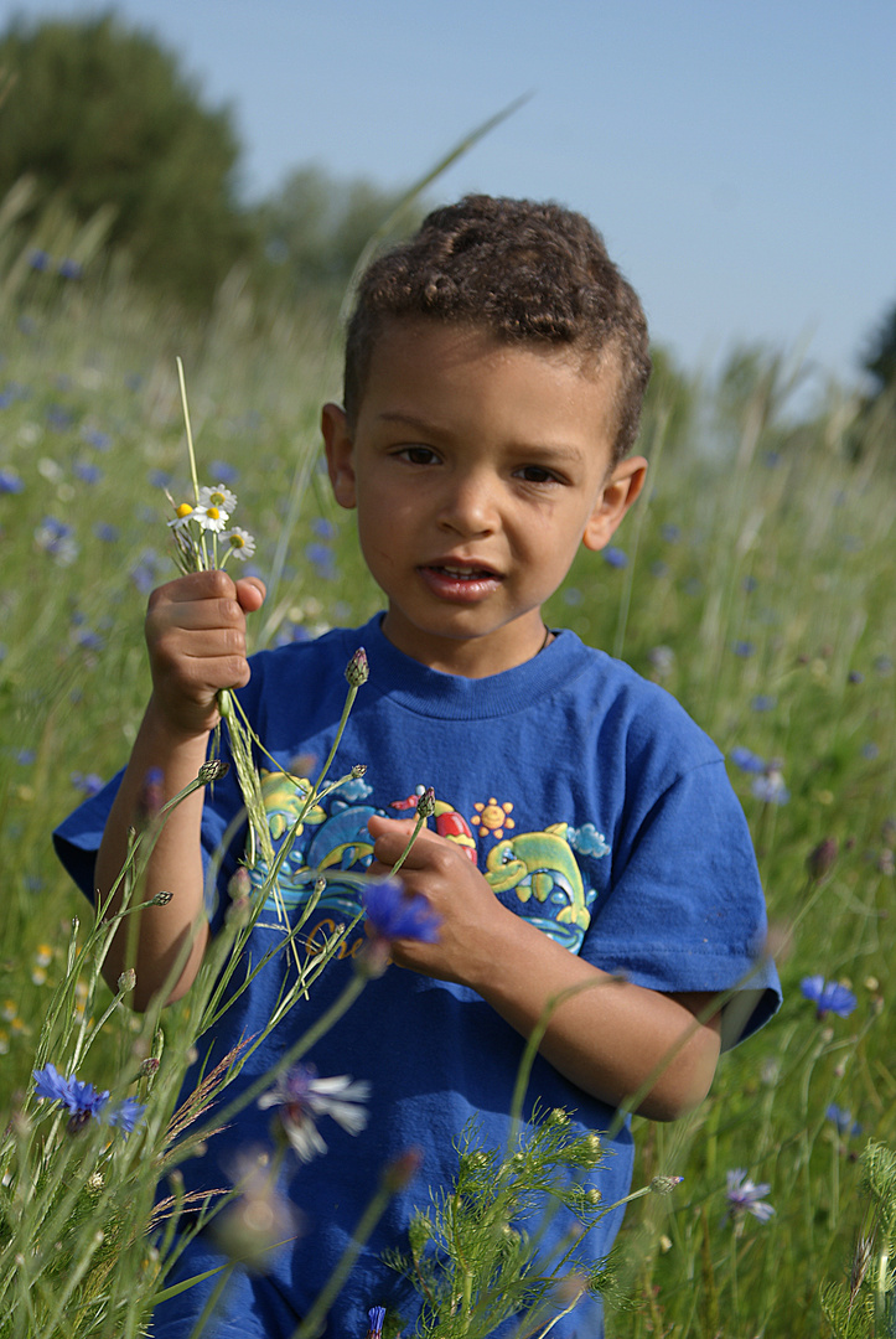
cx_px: 448
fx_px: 3908
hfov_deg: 13.1
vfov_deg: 19.4
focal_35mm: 105
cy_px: 670
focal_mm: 70
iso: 100
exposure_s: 1/250
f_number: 6.3
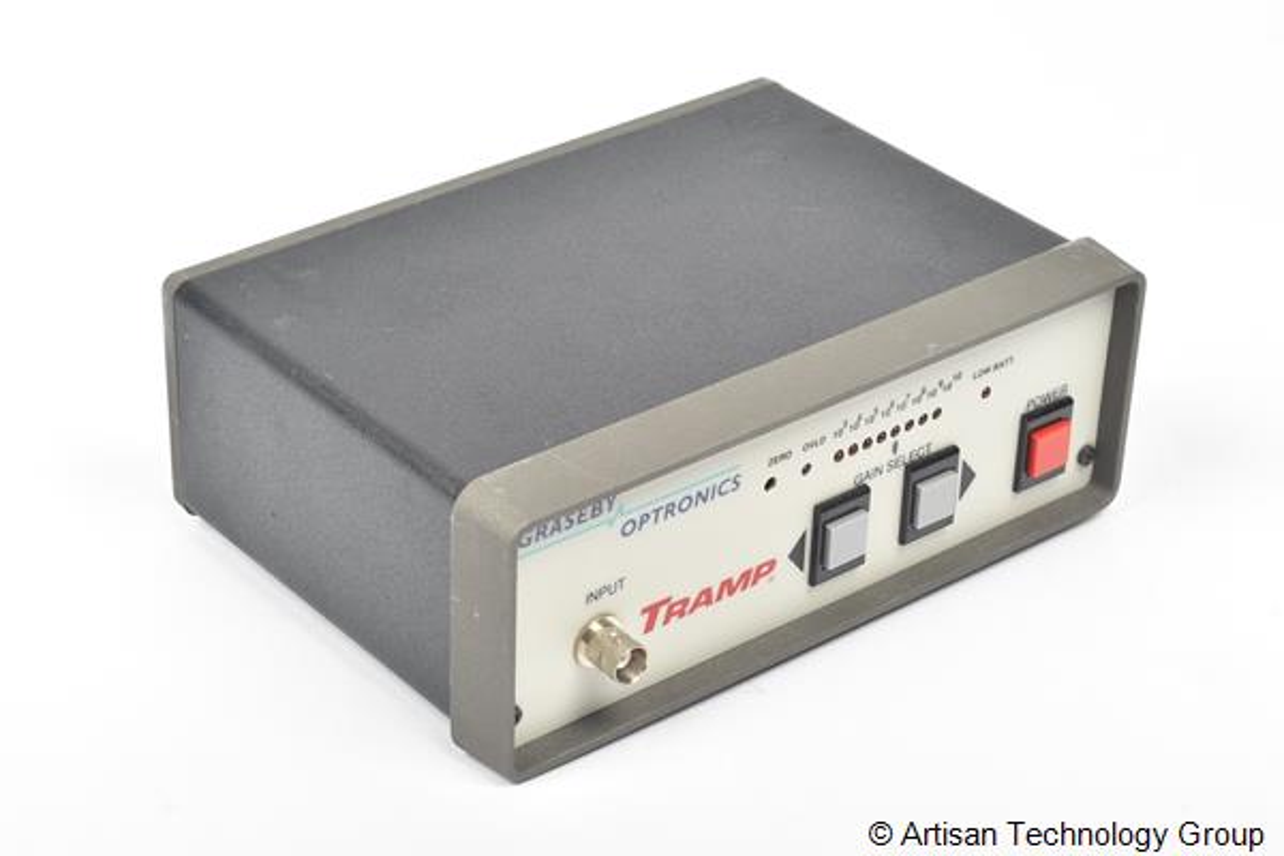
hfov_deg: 28.1
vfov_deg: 18.9
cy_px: 428
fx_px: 2568
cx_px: 642
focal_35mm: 72
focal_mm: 48
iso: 200
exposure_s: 1/200
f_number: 13
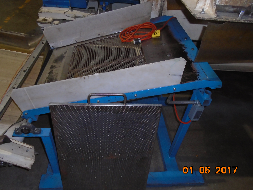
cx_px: 126
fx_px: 190
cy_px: 95
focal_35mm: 26
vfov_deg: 53.1
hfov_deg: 67.3
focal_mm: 4.6
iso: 200
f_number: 3.2
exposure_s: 1/40
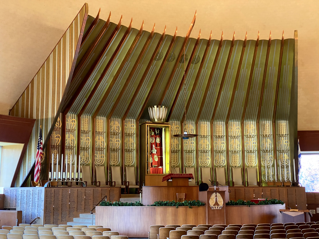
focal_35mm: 52
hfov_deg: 36.8
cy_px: 120
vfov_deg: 28.0
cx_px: 160
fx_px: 479
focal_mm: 6
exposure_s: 1/60
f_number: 2
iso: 250
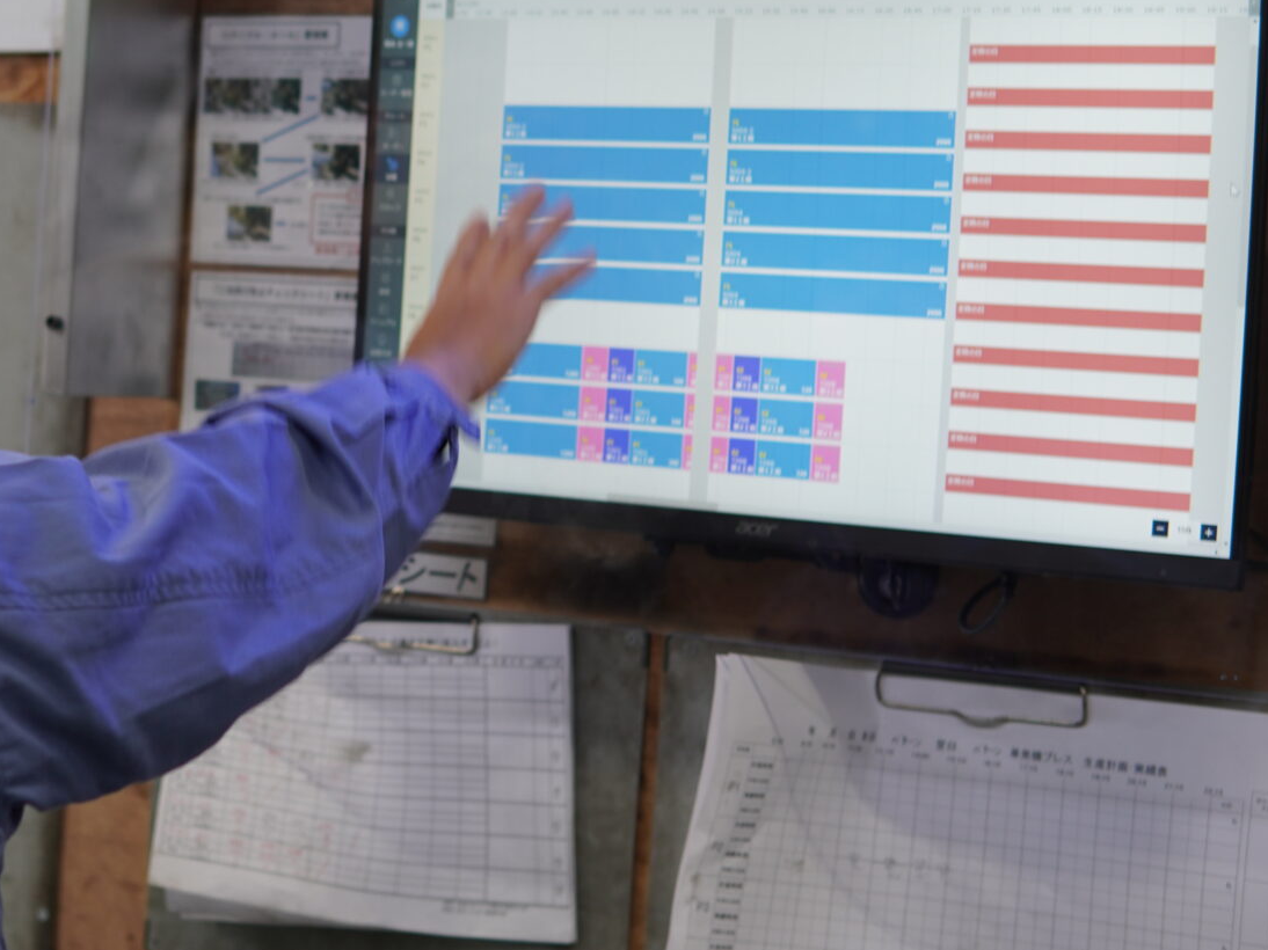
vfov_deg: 18.1
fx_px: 2966
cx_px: 234
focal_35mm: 81
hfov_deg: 23.7
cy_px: 284
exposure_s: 1/60
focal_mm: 30
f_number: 2.2
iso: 100
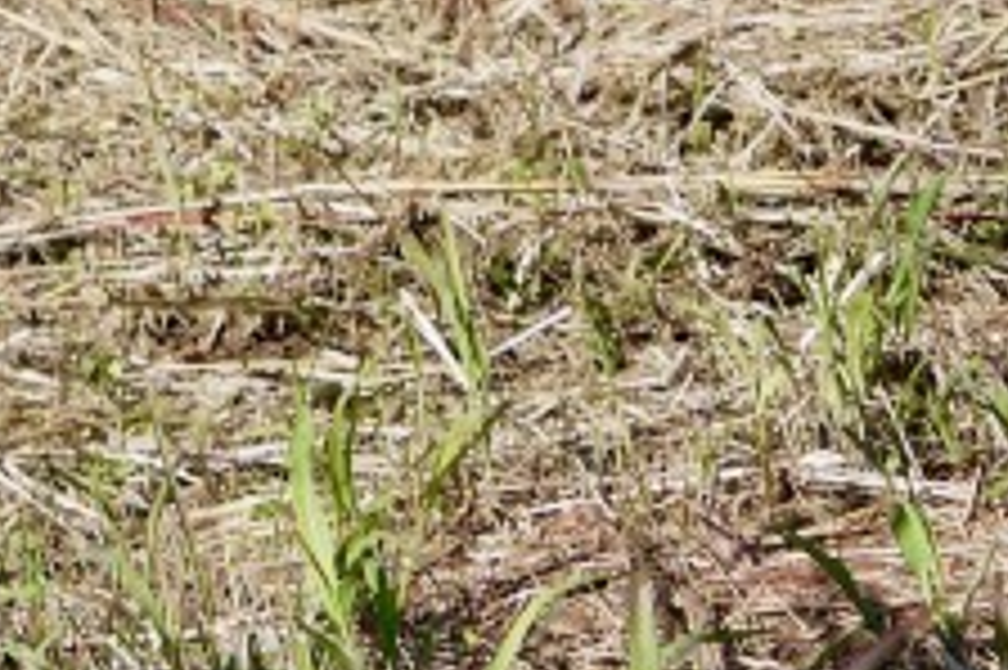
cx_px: -351
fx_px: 3721
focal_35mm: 133
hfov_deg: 14.7
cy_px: -1012
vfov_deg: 9.1
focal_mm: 14
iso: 100
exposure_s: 1/1300
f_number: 4
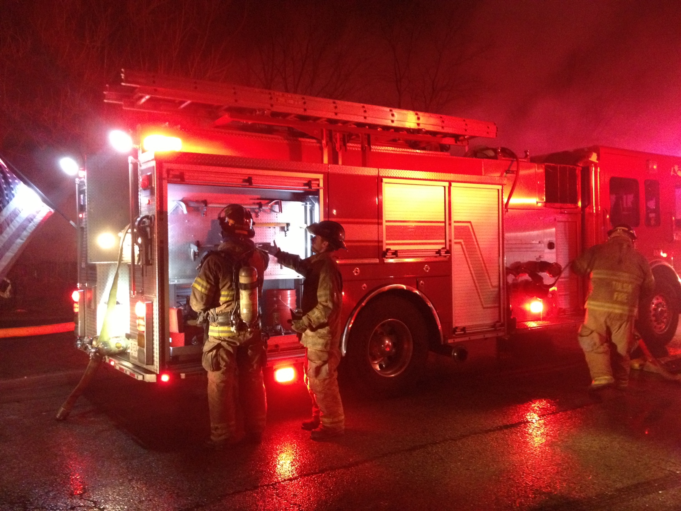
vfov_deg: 40.7
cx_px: 340
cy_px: 256
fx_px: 689
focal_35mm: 35
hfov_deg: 52.6
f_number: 2.4
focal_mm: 4.28
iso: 500
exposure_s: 1/15
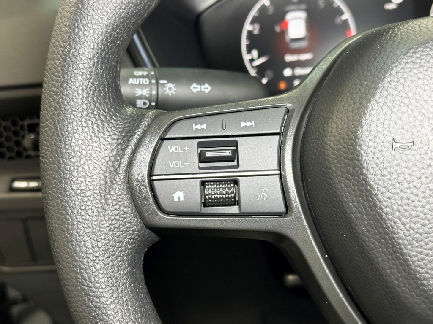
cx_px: 216
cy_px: 162
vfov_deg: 30.3
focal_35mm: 48
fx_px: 600
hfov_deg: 39.7
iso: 400
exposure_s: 1/40
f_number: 1.78
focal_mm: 6.86
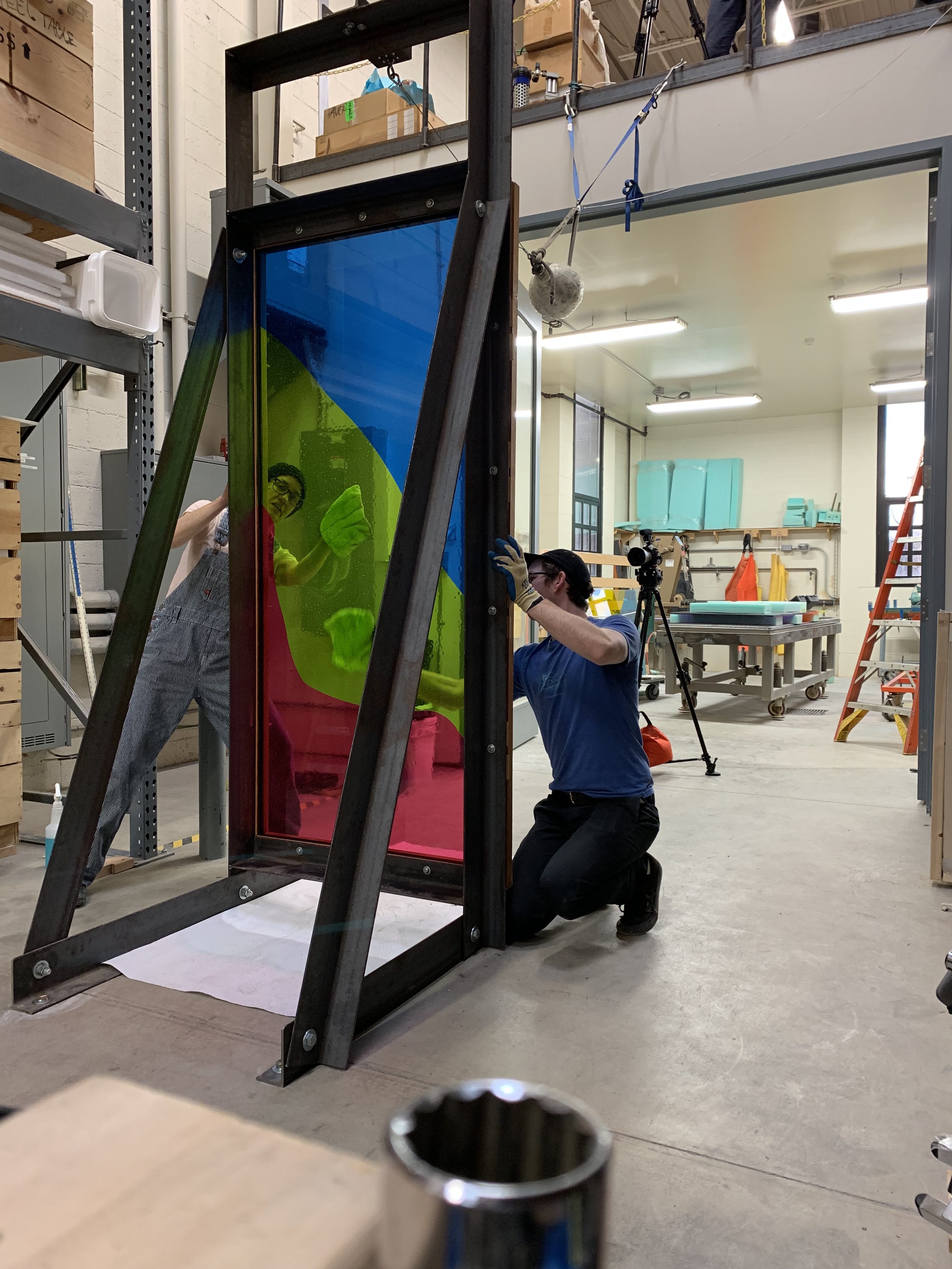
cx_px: 476
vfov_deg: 67.3
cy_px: 634
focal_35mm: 26
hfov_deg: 53.1
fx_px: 953
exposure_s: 1/60
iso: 125
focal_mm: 4.25
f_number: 1.8
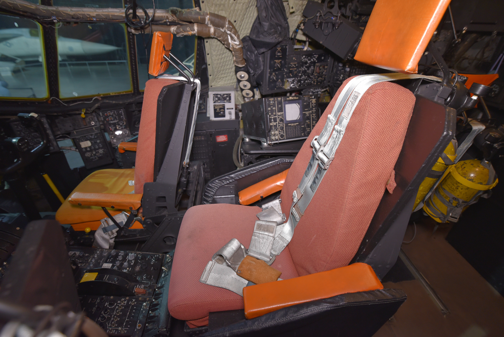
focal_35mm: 16
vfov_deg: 73.8
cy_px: 168
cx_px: 252
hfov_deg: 96.7
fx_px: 224
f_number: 4.5
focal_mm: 16
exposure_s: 1/80
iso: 1000
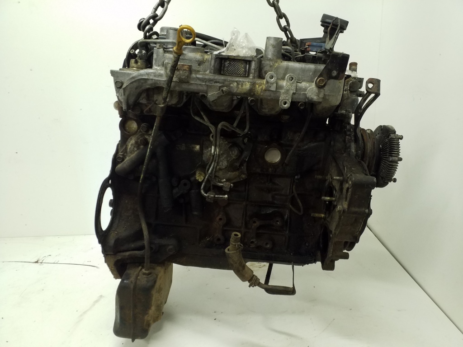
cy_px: 174
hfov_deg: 65.3
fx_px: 361
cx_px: 232
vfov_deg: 51.4
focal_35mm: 27
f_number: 1.9
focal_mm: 3.6
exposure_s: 1/25
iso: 160
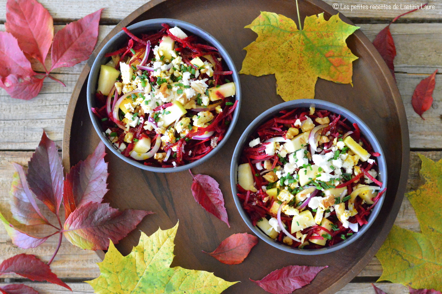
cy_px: 147
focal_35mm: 75
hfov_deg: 27.0
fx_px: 920
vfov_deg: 18.1
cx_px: 221
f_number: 5
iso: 6400
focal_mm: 50
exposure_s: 1/50
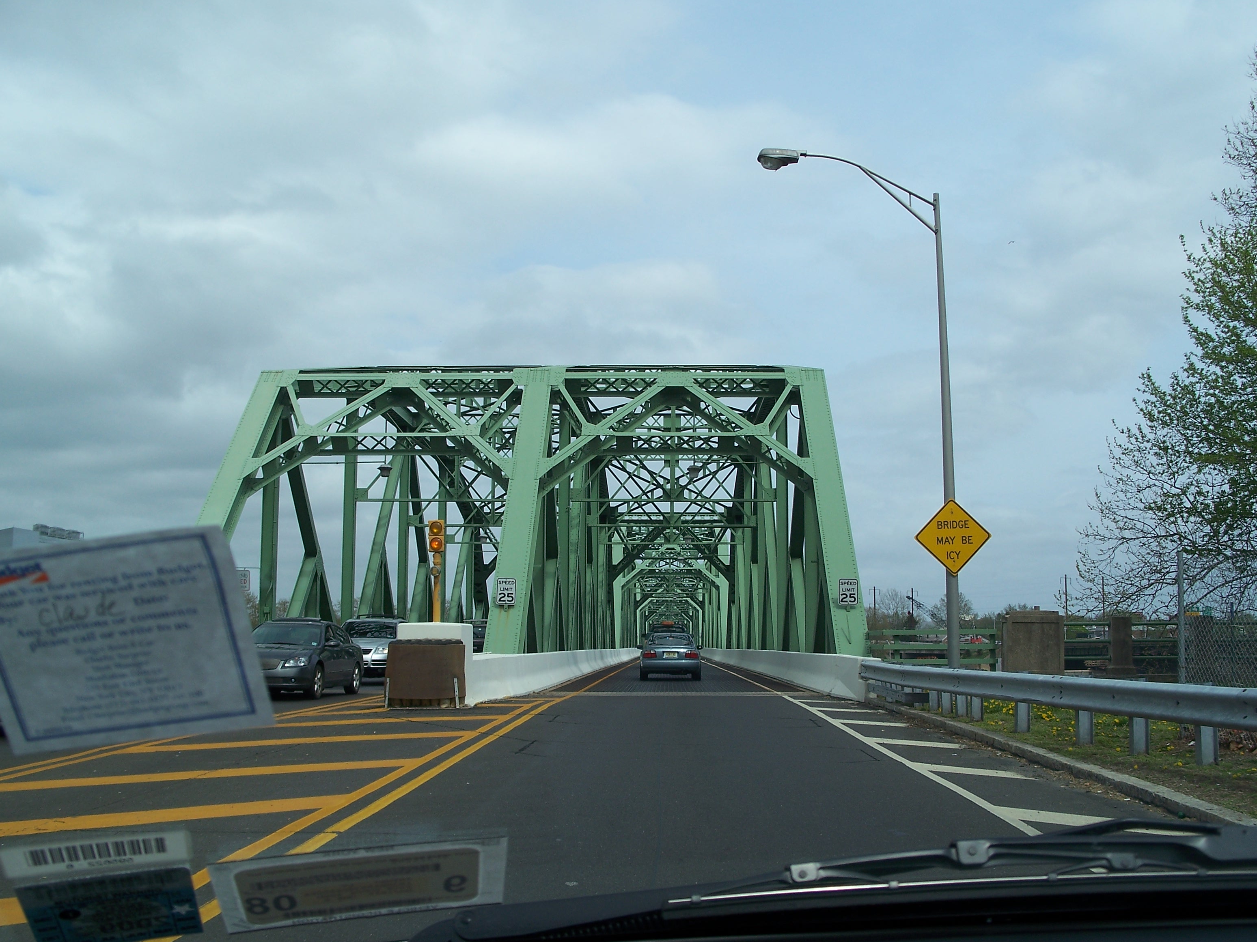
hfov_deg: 47.9
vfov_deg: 36.8
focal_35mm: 39
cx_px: 650
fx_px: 1416
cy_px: 483
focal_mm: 7.8
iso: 64
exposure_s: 1/640
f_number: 4
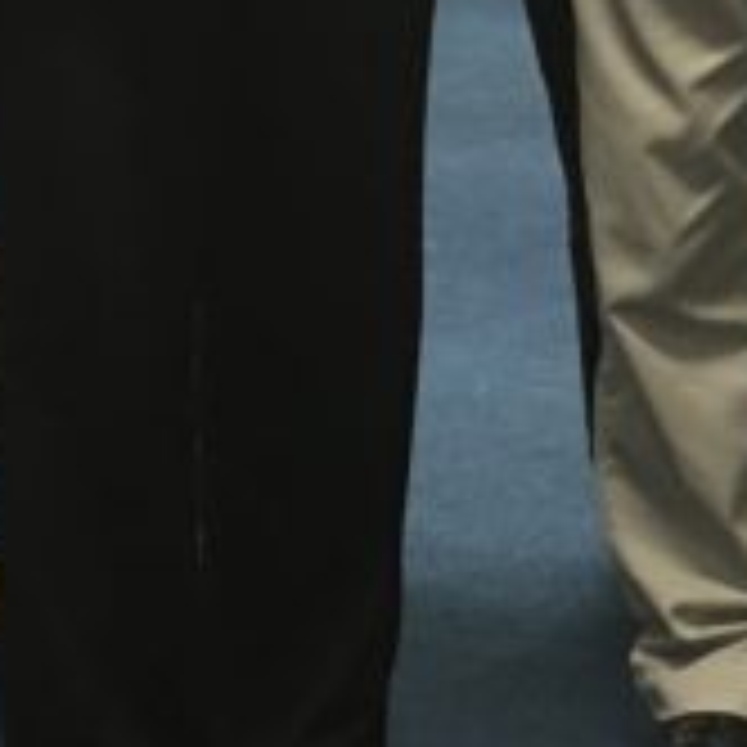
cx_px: 954
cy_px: -245
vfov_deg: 10.7
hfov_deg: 10.8
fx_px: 3882
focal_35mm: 159
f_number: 2.2
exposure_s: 1/33
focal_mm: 4.15
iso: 125
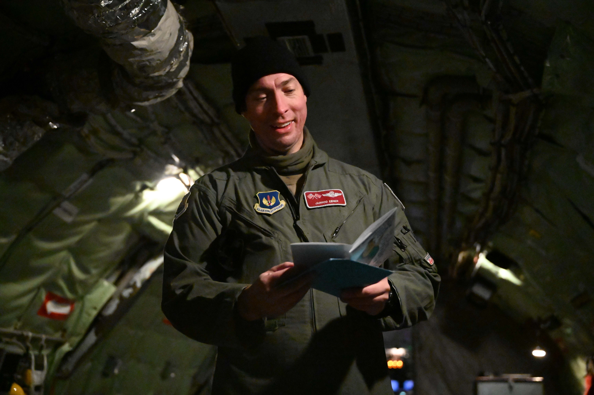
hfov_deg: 38.9
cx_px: 297
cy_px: 198
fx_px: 841
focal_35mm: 51
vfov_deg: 26.4
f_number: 2.8
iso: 40000
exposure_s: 1/250
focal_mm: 51
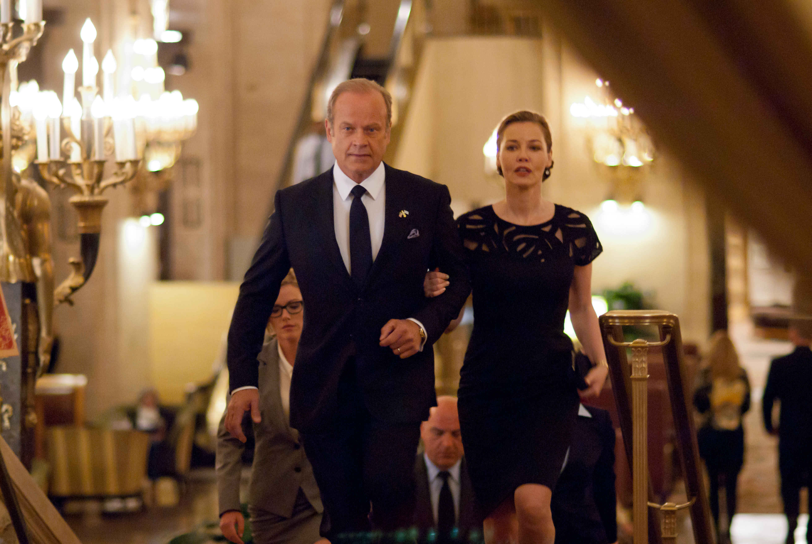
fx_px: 2879
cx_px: 406
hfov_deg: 16.1
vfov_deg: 10.8
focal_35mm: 128
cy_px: 272
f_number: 1.8
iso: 1600
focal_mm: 85
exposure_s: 1/80
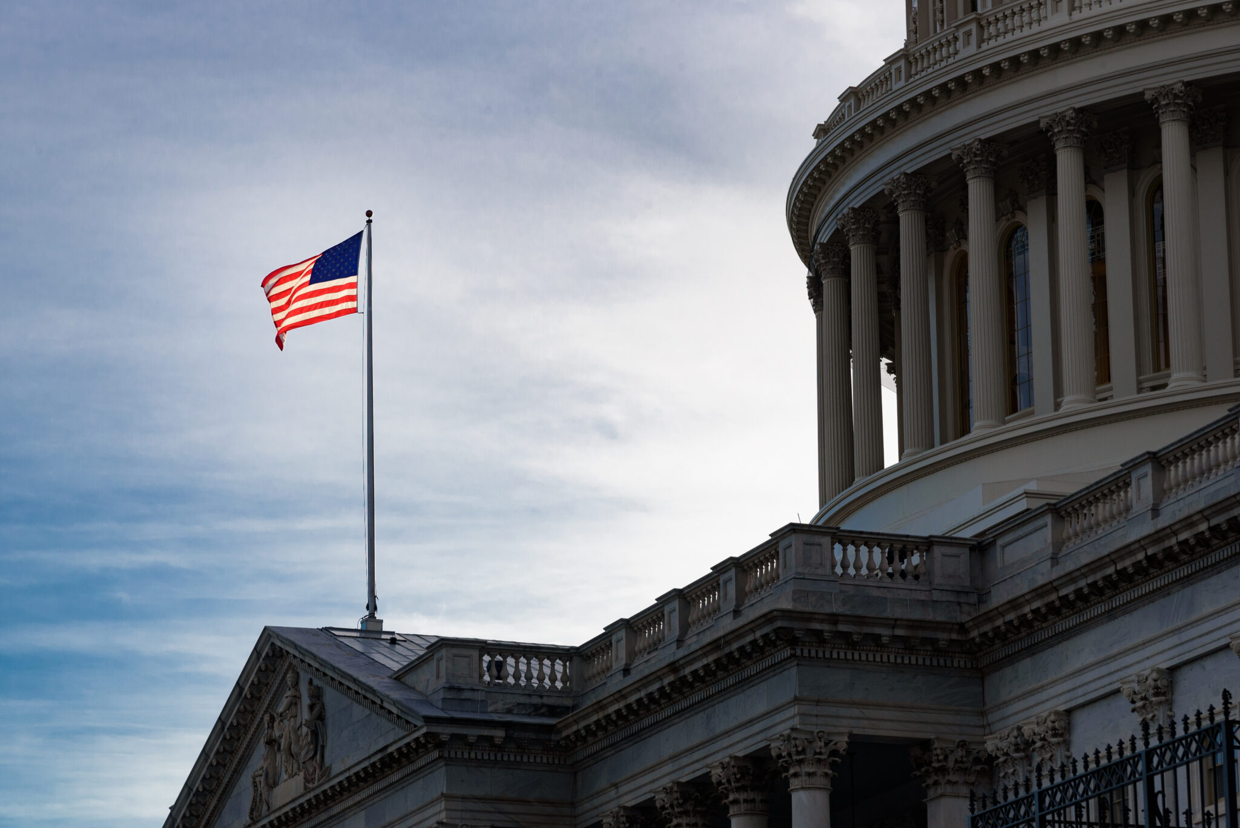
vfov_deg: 11.4
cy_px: 414
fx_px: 4135
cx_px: 620
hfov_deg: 17.1
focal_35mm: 120
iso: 400
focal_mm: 120
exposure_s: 1/400
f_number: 11
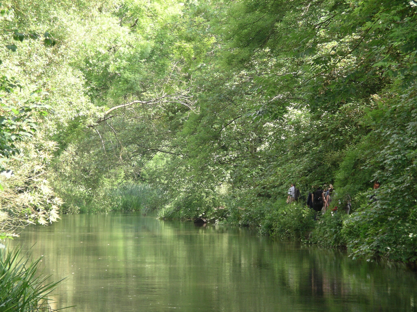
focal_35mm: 187
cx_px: 208
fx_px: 2253
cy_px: 156
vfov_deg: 7.9
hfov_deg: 10.6
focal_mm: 39
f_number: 4.6
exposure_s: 1/160
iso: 200
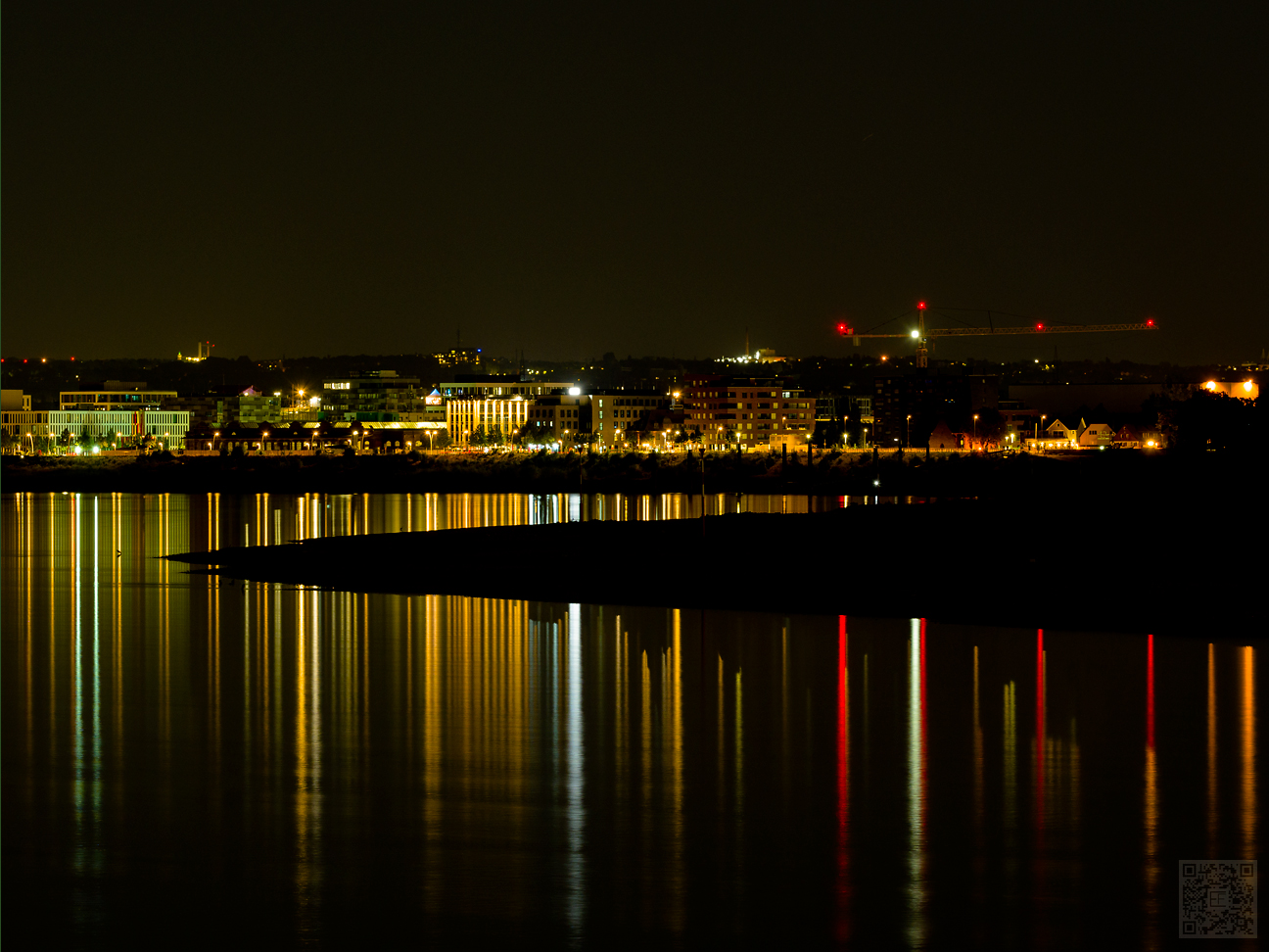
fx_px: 9165
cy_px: 476
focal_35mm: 250
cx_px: 634
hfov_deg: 7.9
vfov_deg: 5.9
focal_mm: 125
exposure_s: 20
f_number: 6.3
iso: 100
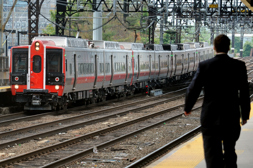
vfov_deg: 7.4
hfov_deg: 11.1
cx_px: 126
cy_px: 84
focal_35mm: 185
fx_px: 1300
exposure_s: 1/500
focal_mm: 185
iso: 400
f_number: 9
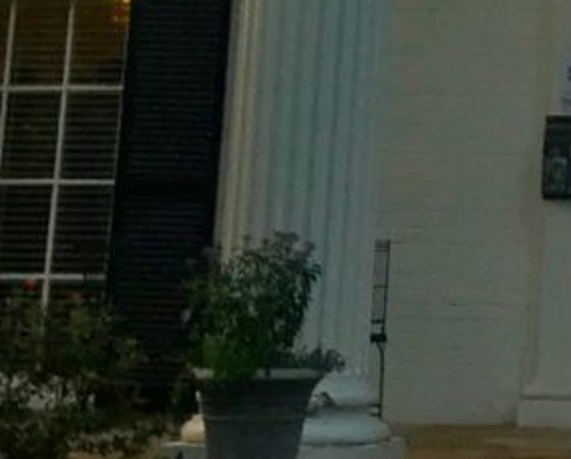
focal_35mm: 191
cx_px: 838
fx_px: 3232
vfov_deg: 7.2
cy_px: -919
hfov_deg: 9.8
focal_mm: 4.15
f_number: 2.2
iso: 40
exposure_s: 1/120
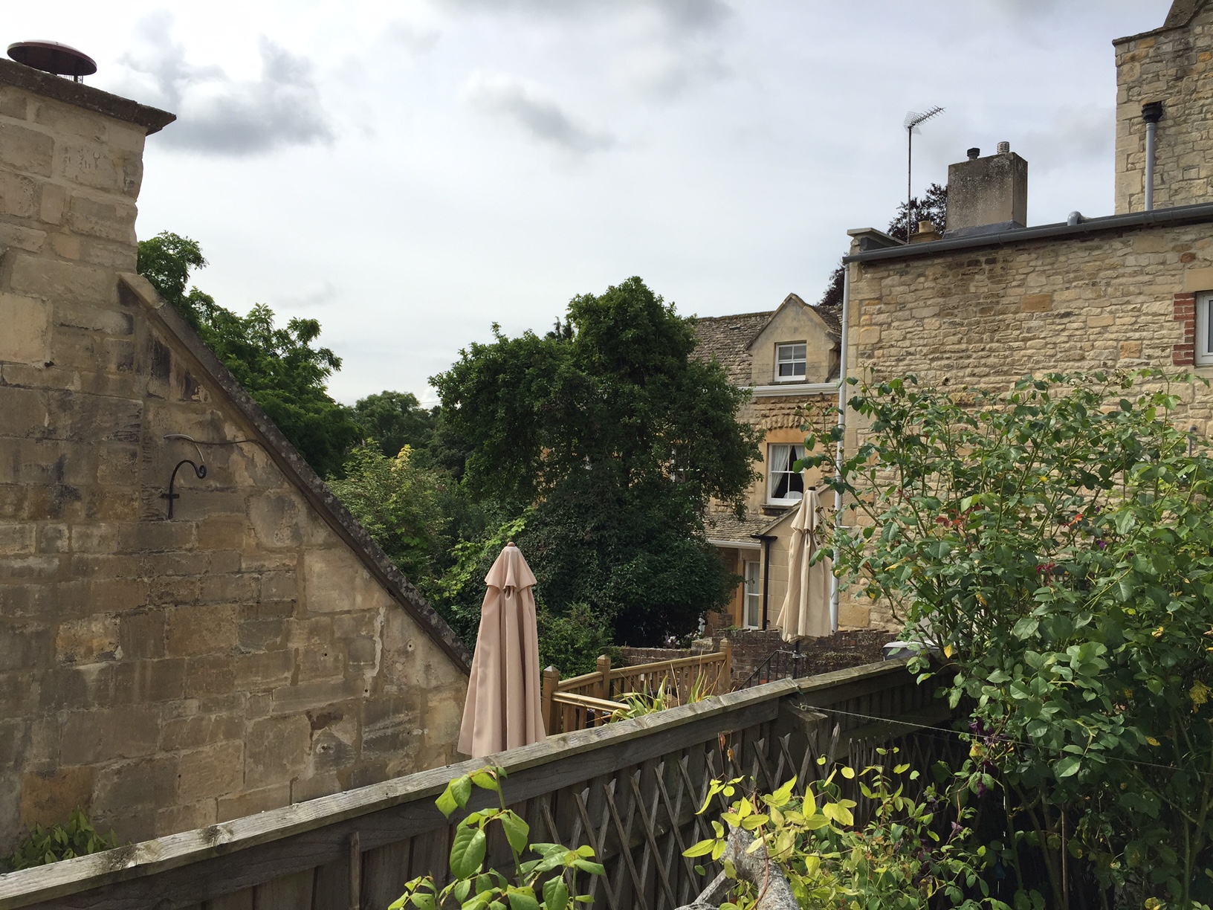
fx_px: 1016
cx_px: 606
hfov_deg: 61.7
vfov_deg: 48.2
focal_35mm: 29
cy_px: 455
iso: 32
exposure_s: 1/1799
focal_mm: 4.15
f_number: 2.2
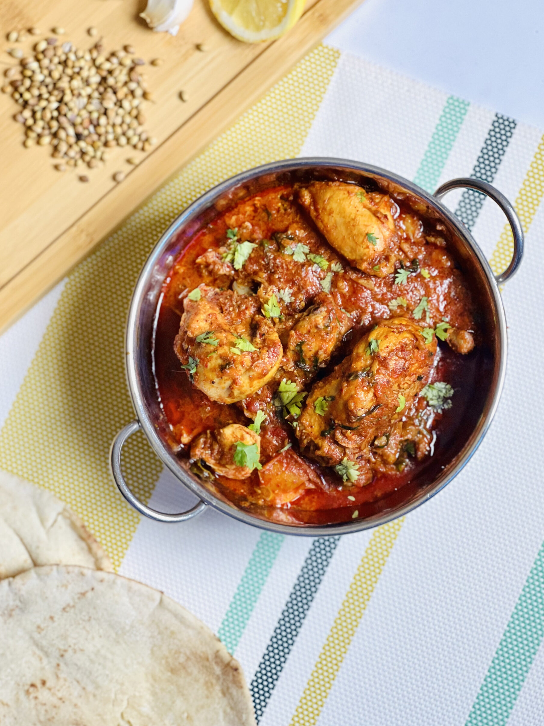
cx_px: 277
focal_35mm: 82
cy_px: 381
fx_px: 1718
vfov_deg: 23.8
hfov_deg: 18.0
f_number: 2.8
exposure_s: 1/62
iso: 250
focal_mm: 9
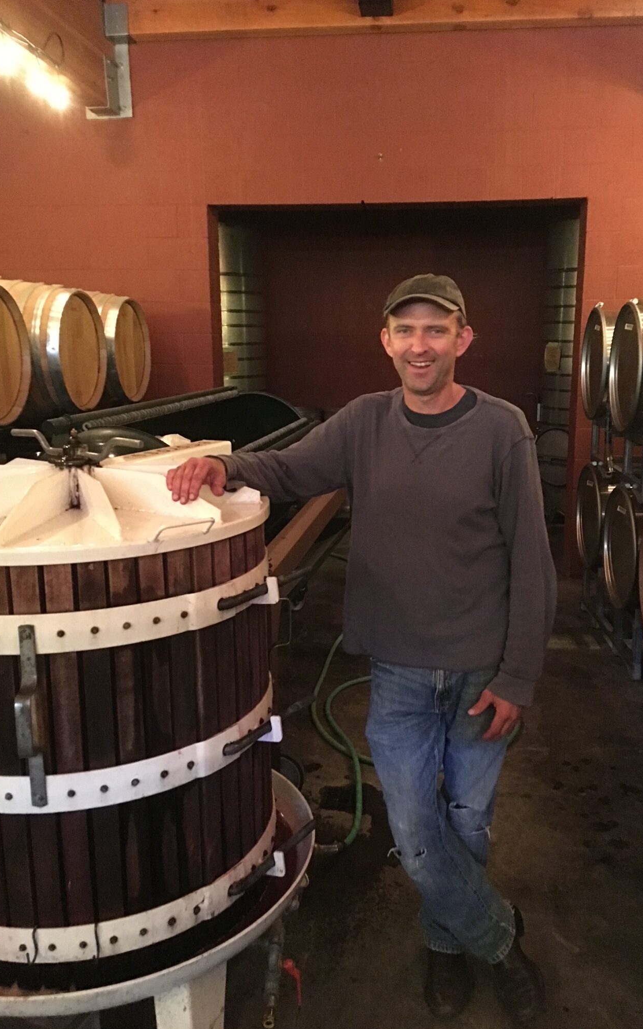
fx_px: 869
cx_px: 342
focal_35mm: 31
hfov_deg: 40.6
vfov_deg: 61.2
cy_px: 517
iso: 400
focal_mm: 4.15
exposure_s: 1/4
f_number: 2.2
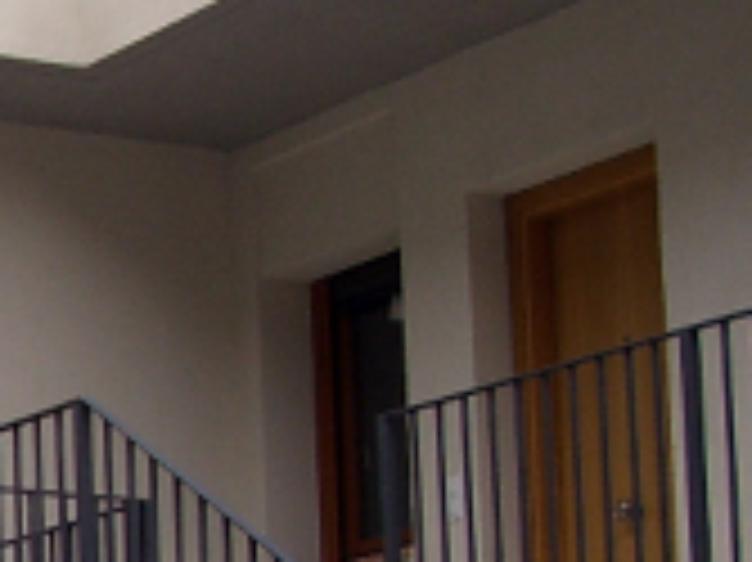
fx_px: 3951
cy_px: 791
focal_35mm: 182
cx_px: -491
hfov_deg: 10.4
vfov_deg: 8.0
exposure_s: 1/125
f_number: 2.7
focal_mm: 6.2
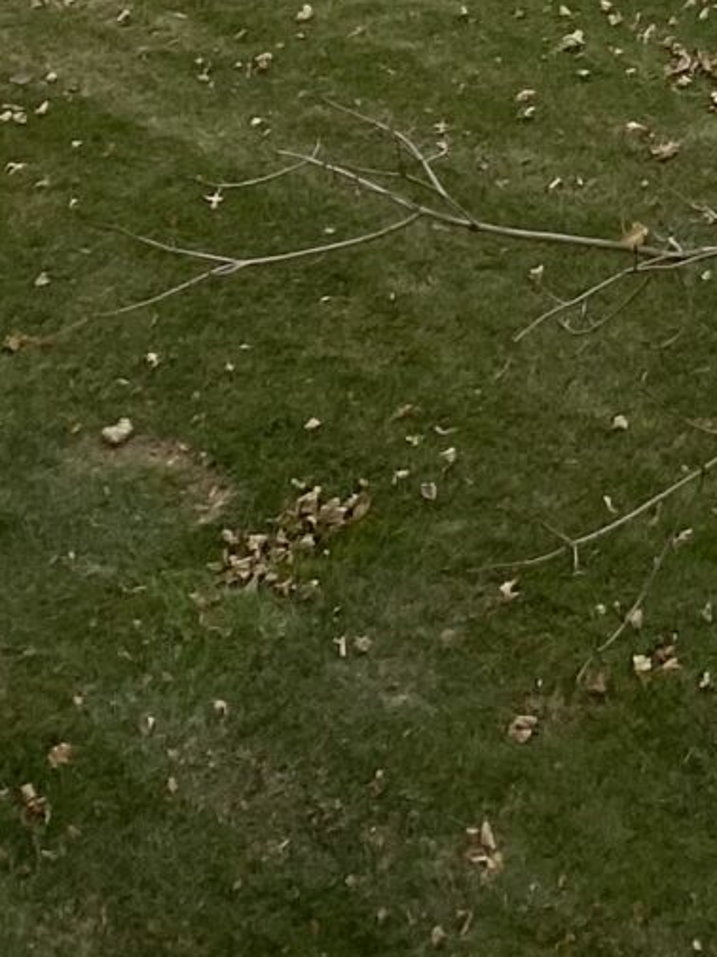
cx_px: 1149
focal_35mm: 132
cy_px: -1466
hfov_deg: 10.7
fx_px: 3645
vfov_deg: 11.7
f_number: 1.8
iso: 32
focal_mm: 4.25
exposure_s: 1/1486
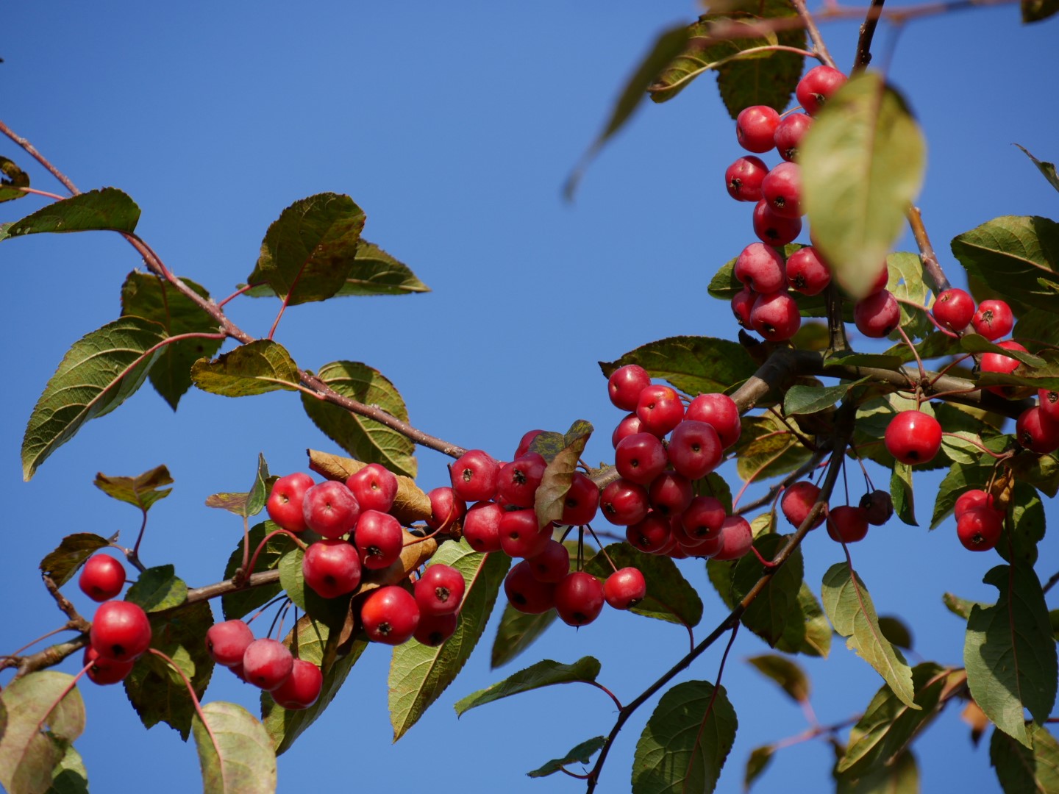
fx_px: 7648
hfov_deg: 7.9
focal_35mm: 250
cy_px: 397
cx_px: 530
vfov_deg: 5.9
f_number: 5.5
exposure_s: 1/500
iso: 200
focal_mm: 125
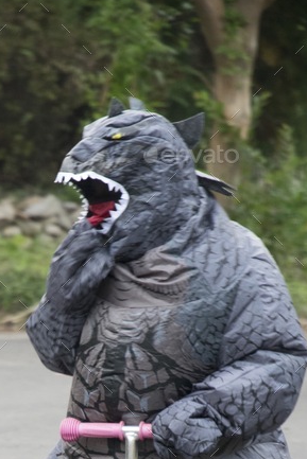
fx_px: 3131
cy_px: 466
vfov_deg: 8.4
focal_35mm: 245
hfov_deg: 5.6
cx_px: 29
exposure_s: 1/60
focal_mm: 80
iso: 900
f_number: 4
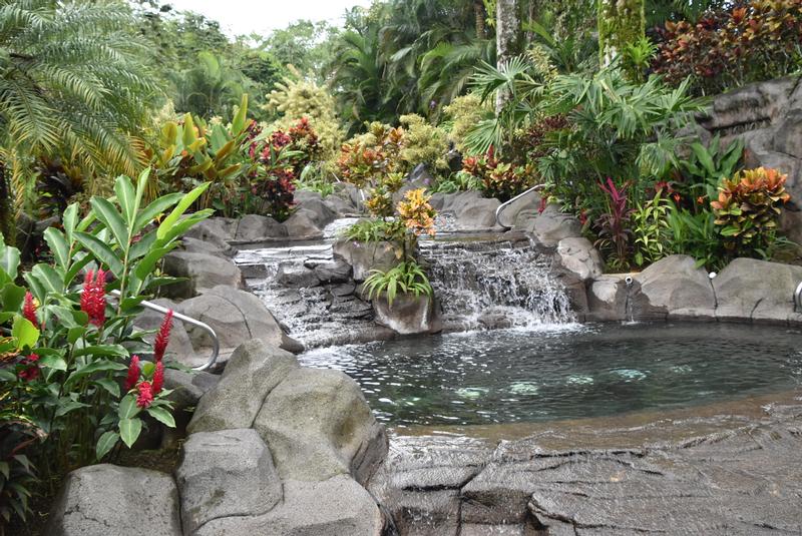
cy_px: 268
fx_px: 803
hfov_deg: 53.1
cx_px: 401
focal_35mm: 36
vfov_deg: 36.9
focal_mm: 24
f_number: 7.1
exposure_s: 1/200
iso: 400
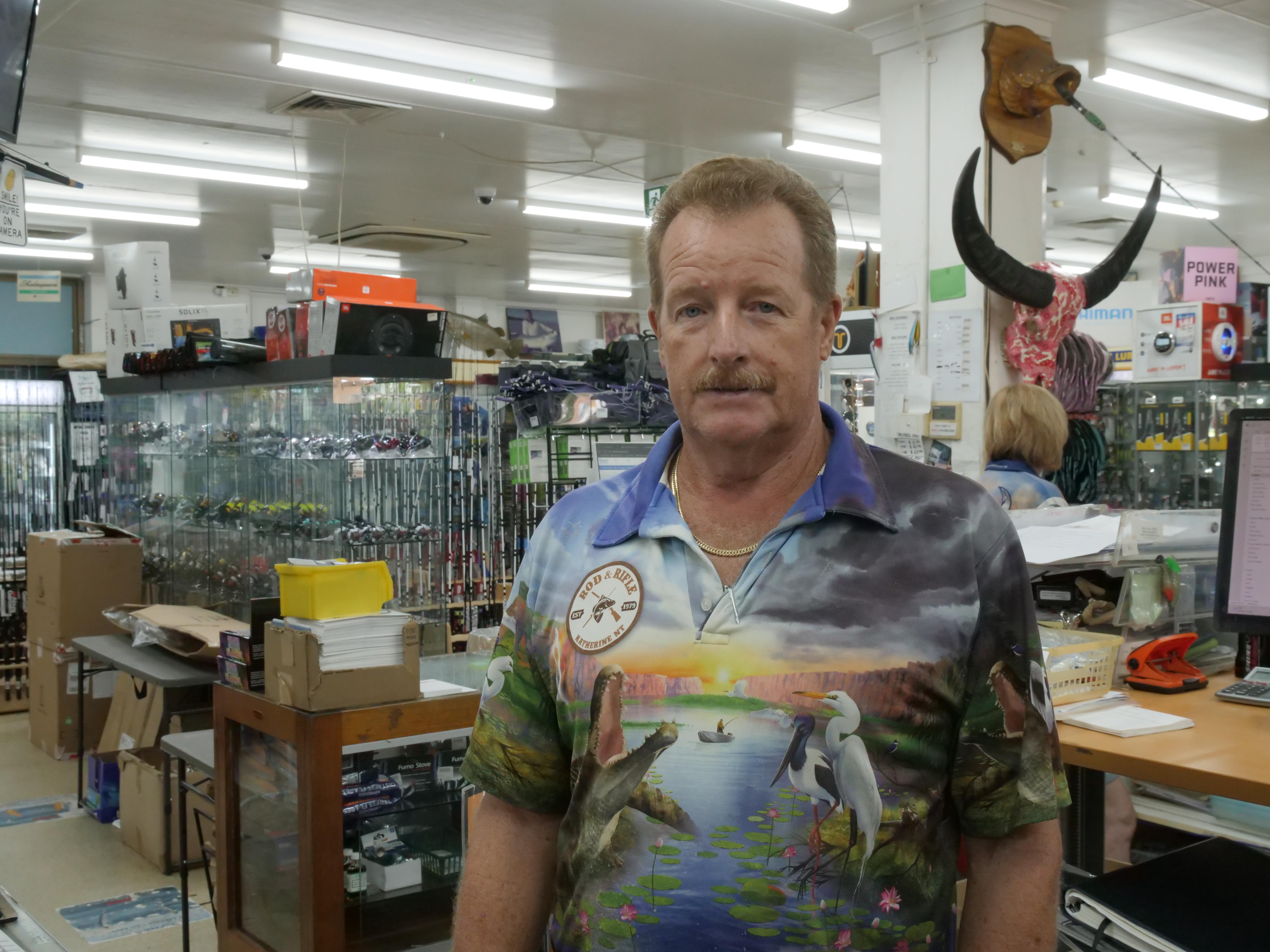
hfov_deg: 49.0
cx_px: 635
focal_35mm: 38
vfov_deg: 37.7
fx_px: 1394
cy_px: 476
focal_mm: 19
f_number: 8
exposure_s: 1/125
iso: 2500
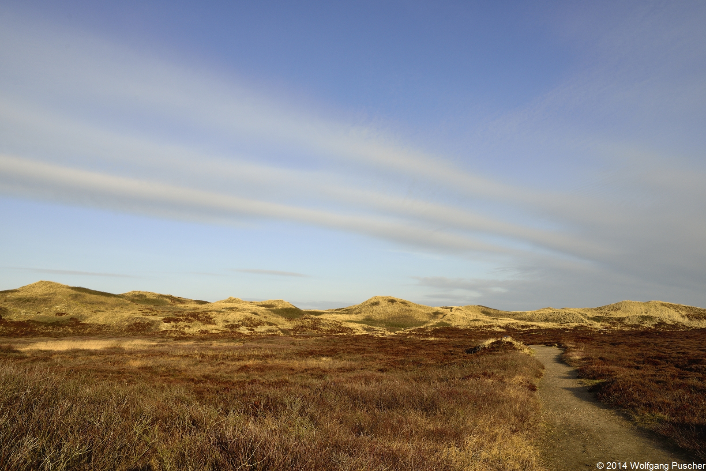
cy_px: 236
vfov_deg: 53.1
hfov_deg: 73.7
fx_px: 471
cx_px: 353
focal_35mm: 24
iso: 400
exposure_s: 1/800
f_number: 9
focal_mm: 24
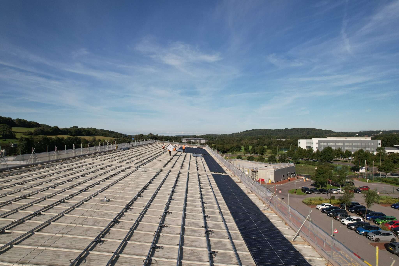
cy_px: 133
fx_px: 244
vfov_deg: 57.2
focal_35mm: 22
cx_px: 200
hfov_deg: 78.6
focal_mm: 8.38
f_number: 2.8
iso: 100
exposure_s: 1/125
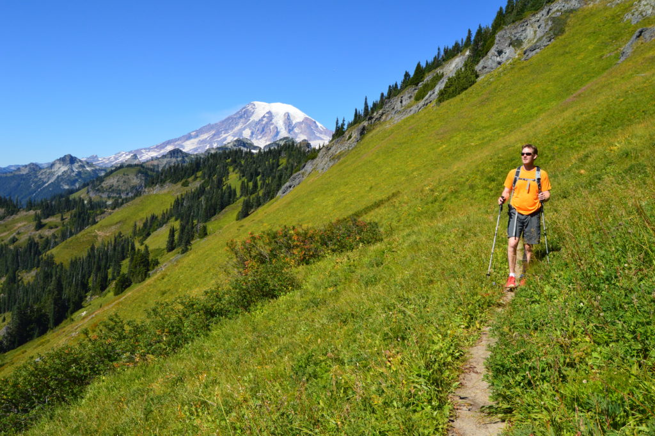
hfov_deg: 67.4
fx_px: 491
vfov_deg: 47.9
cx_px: 328
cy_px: 218
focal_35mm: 27
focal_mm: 18
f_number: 11
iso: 400
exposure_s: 1/500
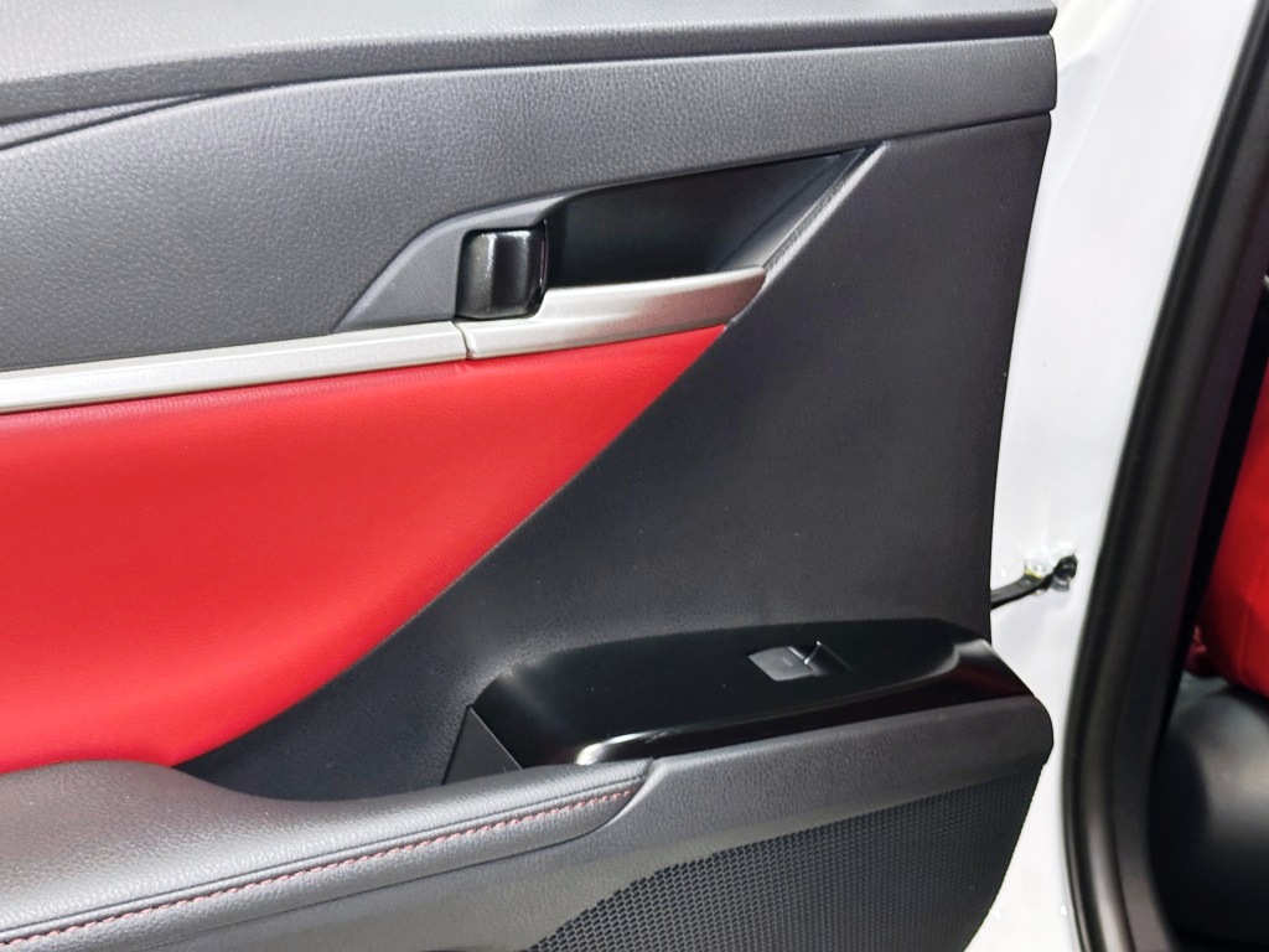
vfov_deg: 30.3
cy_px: 476
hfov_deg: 39.7
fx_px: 1760
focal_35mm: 48
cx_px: 634
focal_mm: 6.86
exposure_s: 1/30
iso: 500
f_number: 1.78
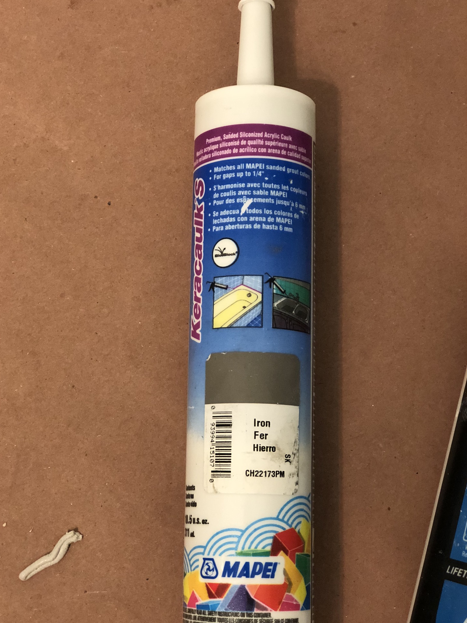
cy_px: 318
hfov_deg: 24.4
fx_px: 1080
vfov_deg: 32.2
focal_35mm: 60
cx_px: 223
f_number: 2.8
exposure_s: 1/30
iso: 400
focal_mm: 6.6
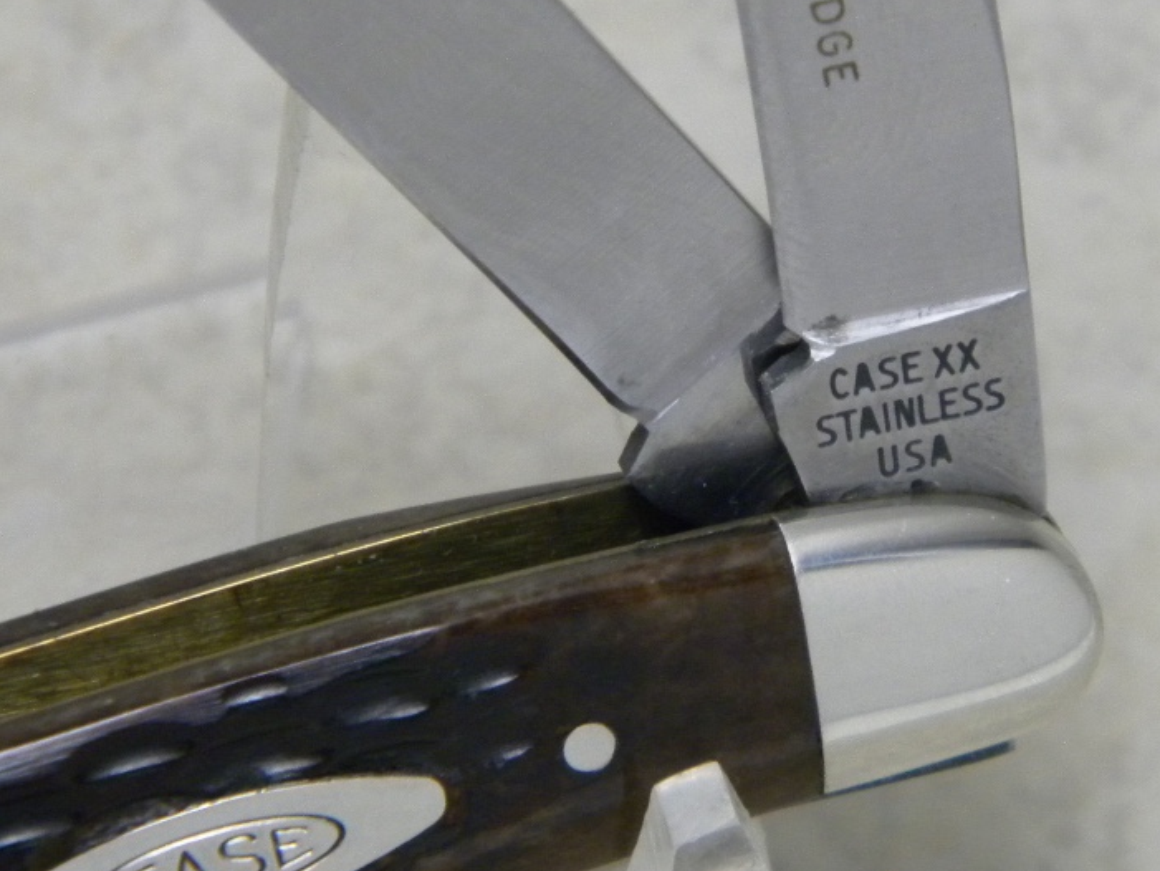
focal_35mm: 211
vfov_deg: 7.0
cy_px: 484
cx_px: 773
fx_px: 7072
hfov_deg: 9.4
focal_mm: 26.8
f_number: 5
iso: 400
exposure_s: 1/21
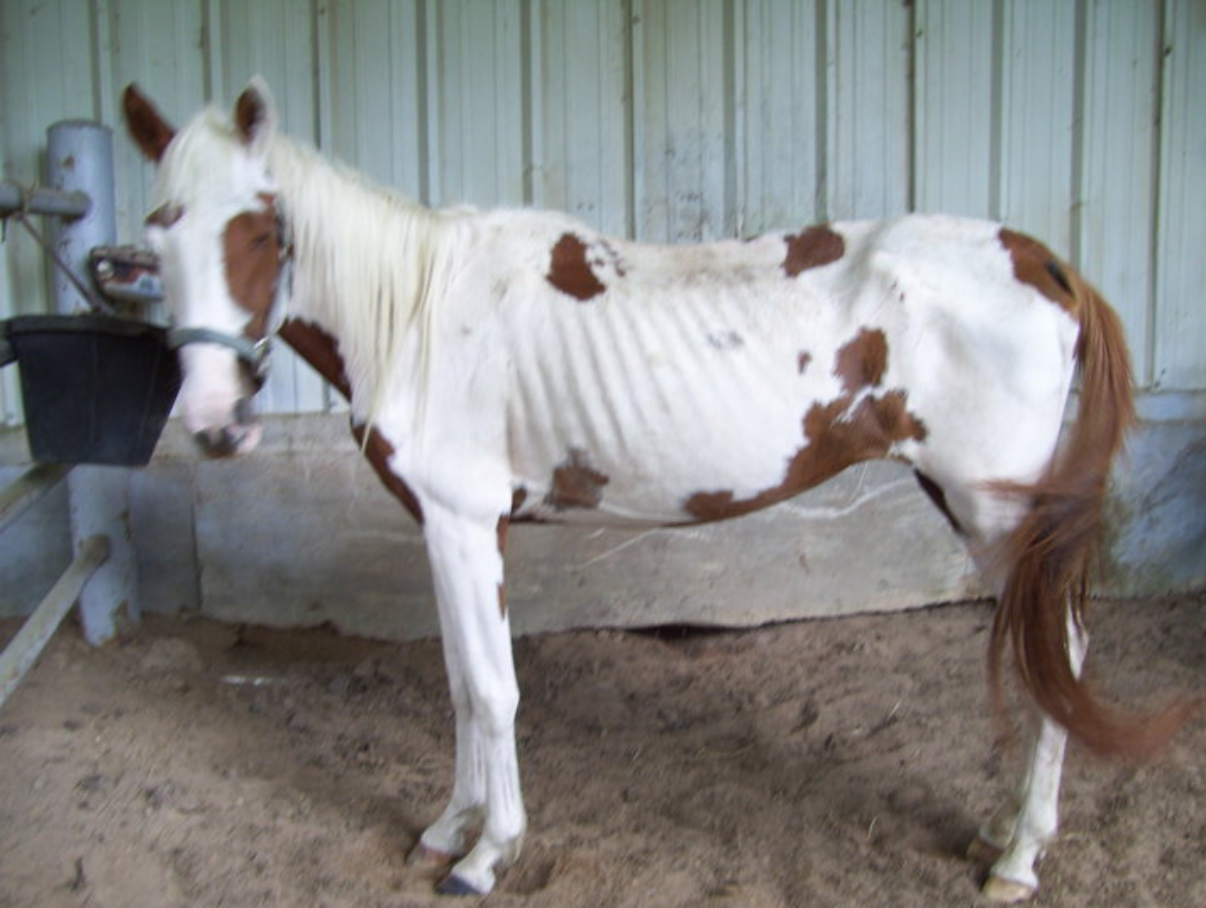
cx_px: 603
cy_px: 454
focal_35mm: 36
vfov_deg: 39.7
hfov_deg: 51.3
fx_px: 1256
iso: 80
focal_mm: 6
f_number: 2.7
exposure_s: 1/50
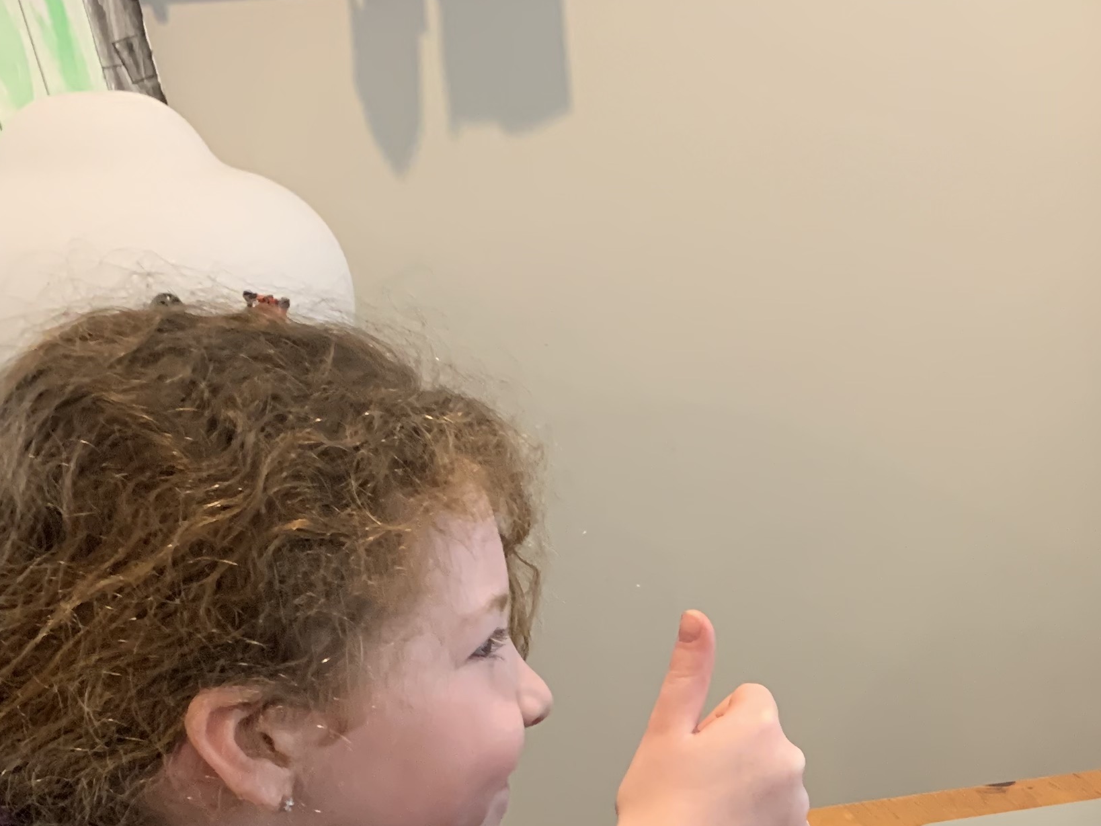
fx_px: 2036
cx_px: 909
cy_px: 958
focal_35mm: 64
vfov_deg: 21.5
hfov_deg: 29.4
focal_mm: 4.25
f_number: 1.8
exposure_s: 1/40
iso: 320
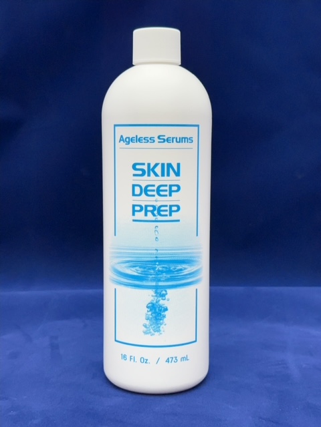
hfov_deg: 30.3
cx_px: 160
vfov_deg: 39.7
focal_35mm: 48
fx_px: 593
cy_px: 214
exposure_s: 1/1185
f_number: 1.78
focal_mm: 6.86
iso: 160
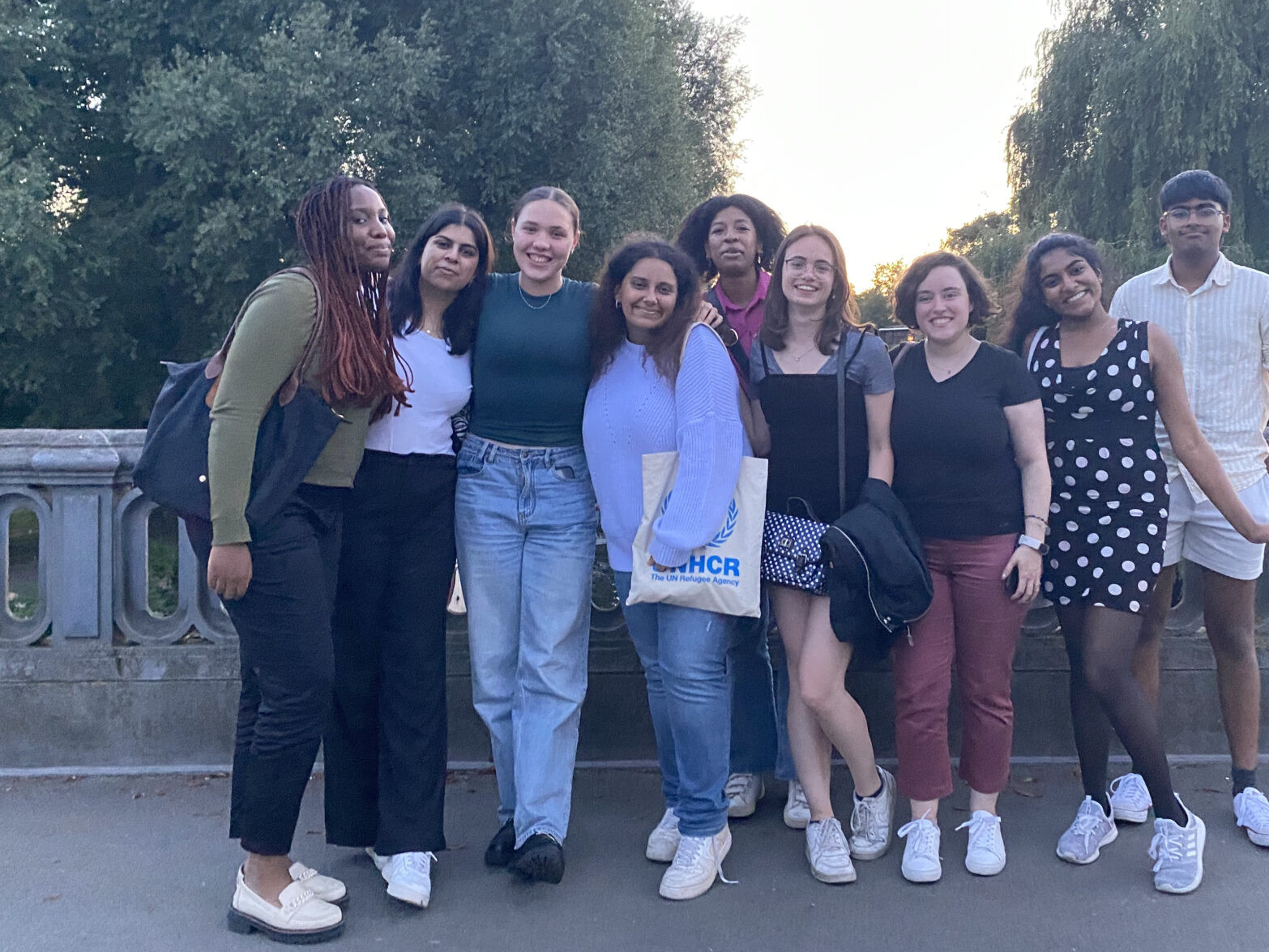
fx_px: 1247
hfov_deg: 53.8
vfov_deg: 41.4
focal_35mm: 34
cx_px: 726
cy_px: 345
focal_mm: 4.25
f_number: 1.8
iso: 640
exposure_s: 1/25
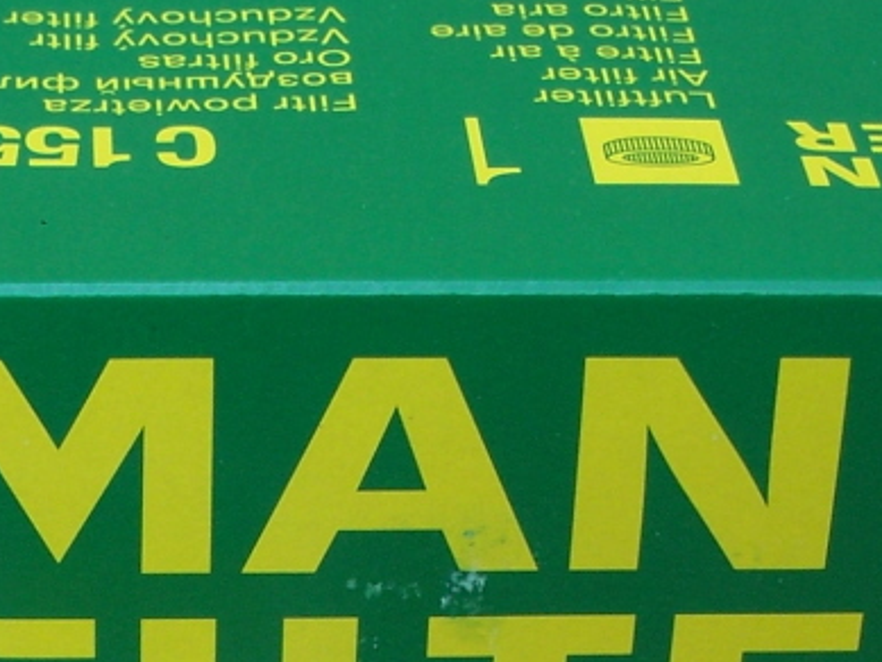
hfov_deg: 12.9
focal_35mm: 152
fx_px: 3874
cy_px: 1193
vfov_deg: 9.3
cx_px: 93
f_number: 2.8
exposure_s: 1/60
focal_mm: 7.8
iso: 80
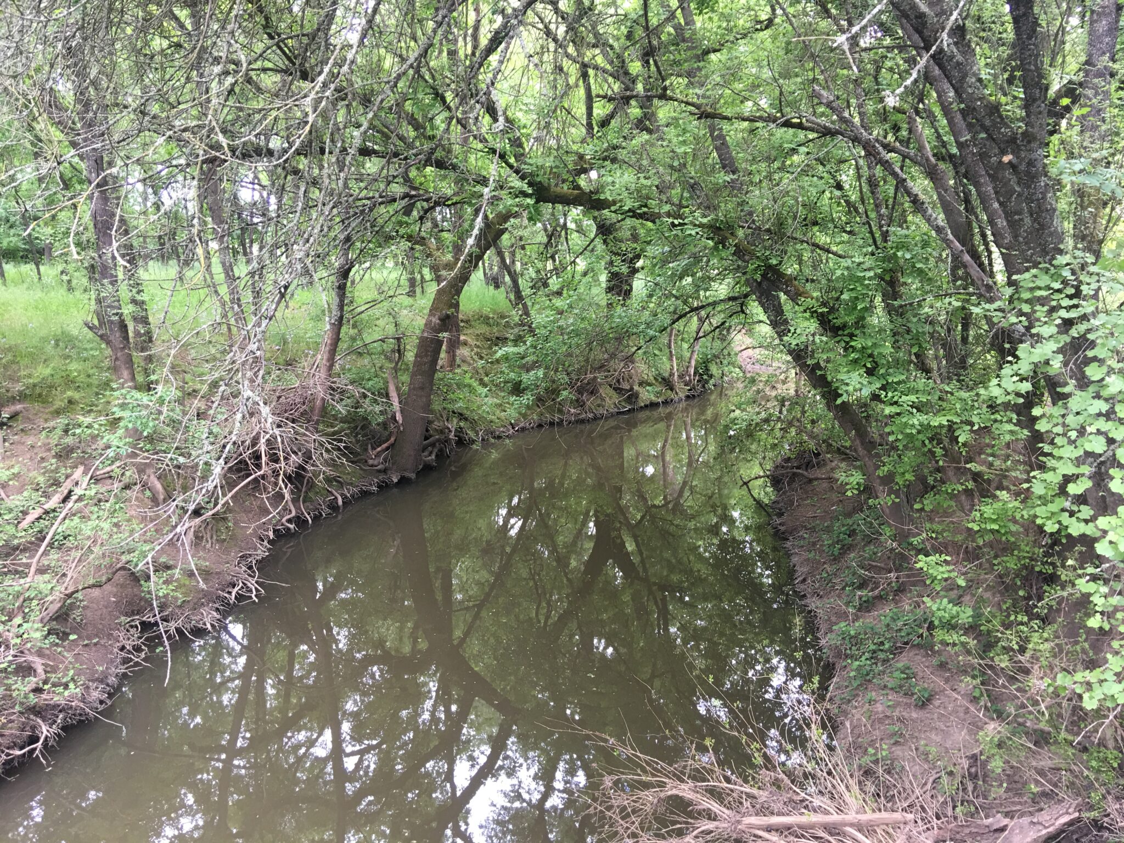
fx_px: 942
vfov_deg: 48.2
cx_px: 562
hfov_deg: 61.7
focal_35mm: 29
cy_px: 422
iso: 25
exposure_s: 1/30
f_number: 2.2
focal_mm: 4.15
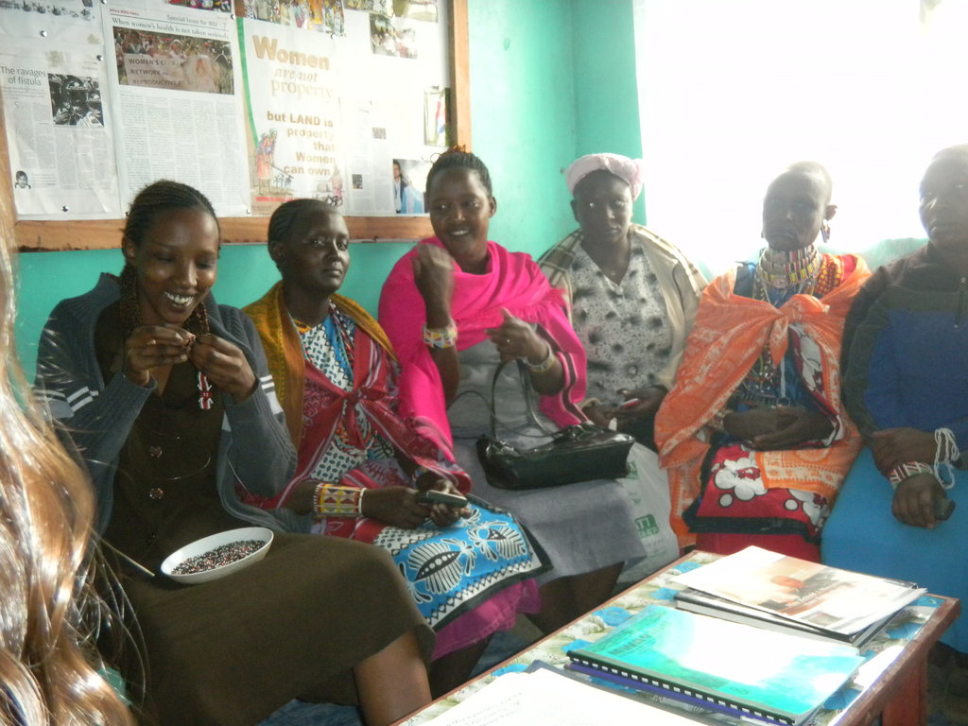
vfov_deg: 42.9
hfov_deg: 55.4
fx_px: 923
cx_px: 484
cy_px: 363
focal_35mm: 33
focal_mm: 6
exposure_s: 1/30
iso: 400
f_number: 3.9
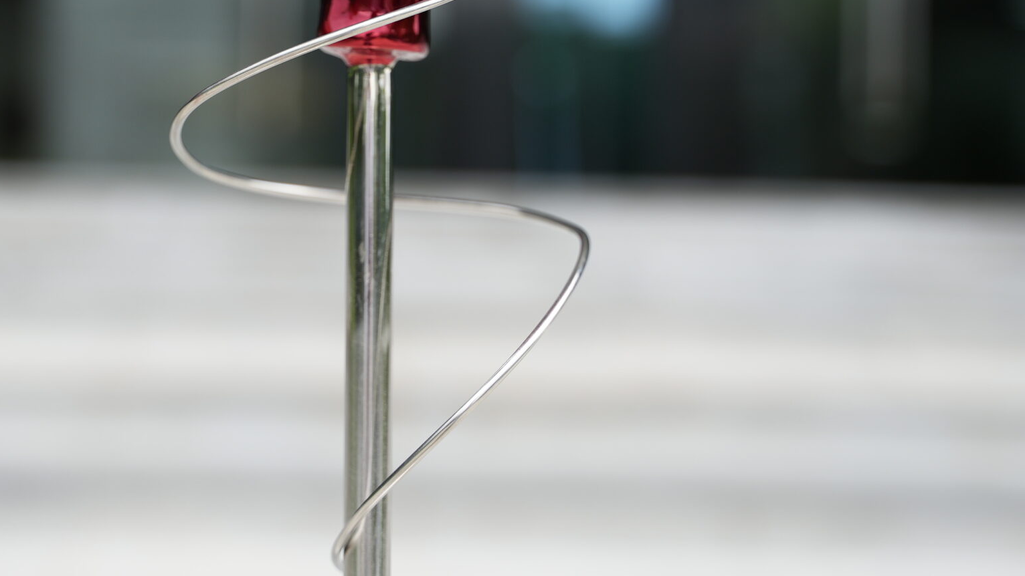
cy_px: 131
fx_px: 2283
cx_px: 372
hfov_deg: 25.2
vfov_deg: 14.3
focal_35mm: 84
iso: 125
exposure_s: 1/320
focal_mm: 48
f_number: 2.8
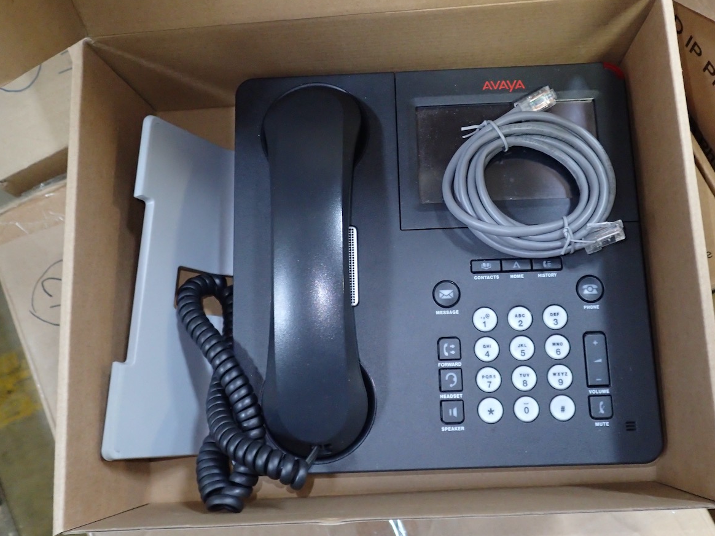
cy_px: 268
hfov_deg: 55.3
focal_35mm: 33
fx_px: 682
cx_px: 389
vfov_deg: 42.9
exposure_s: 1/30
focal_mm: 5.5
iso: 500
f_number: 2.3
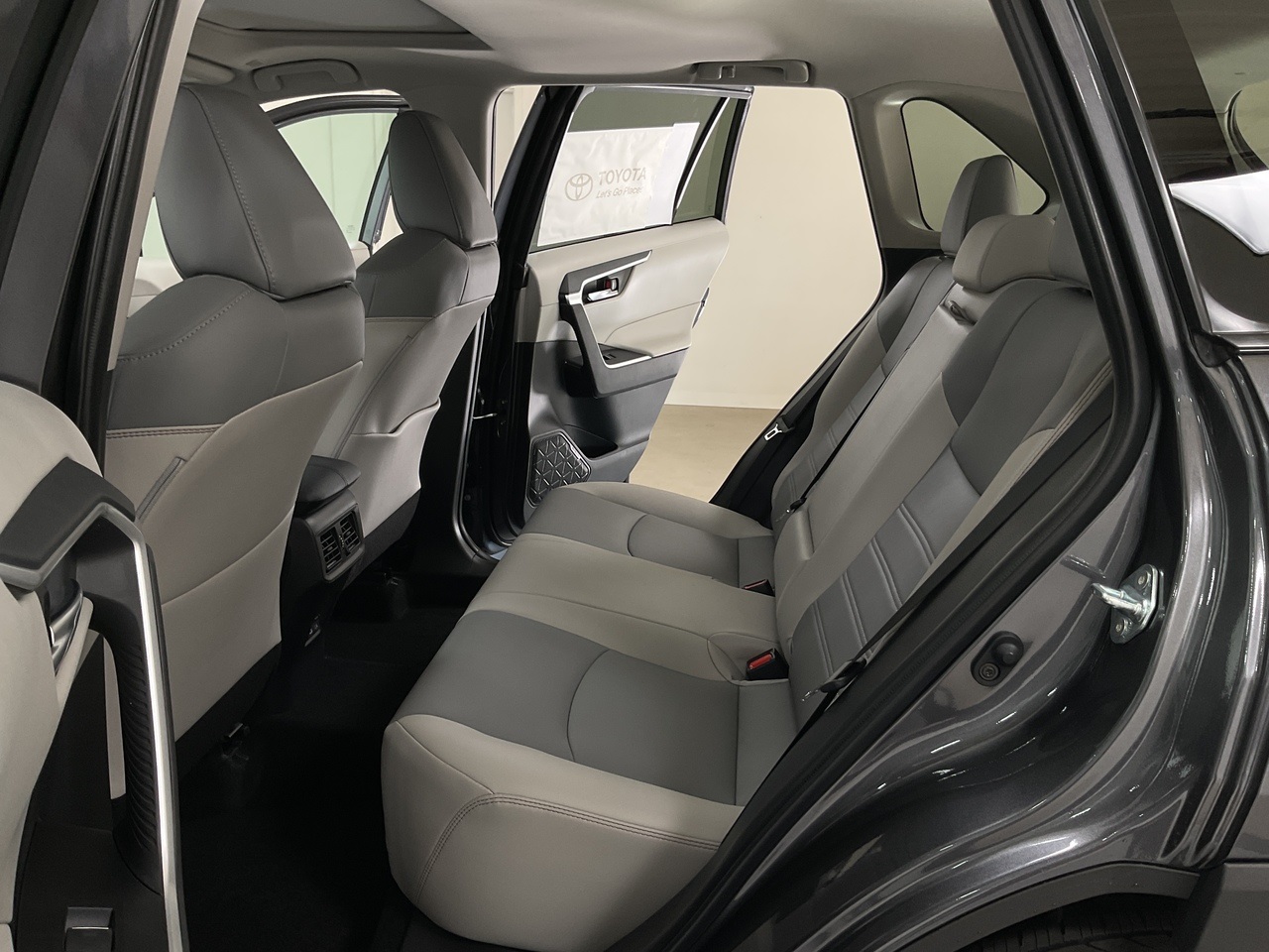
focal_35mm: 29
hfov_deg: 61.7
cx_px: 634
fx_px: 1063
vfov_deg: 48.2
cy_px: 476
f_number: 1.8
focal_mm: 3
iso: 32
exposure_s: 1/120
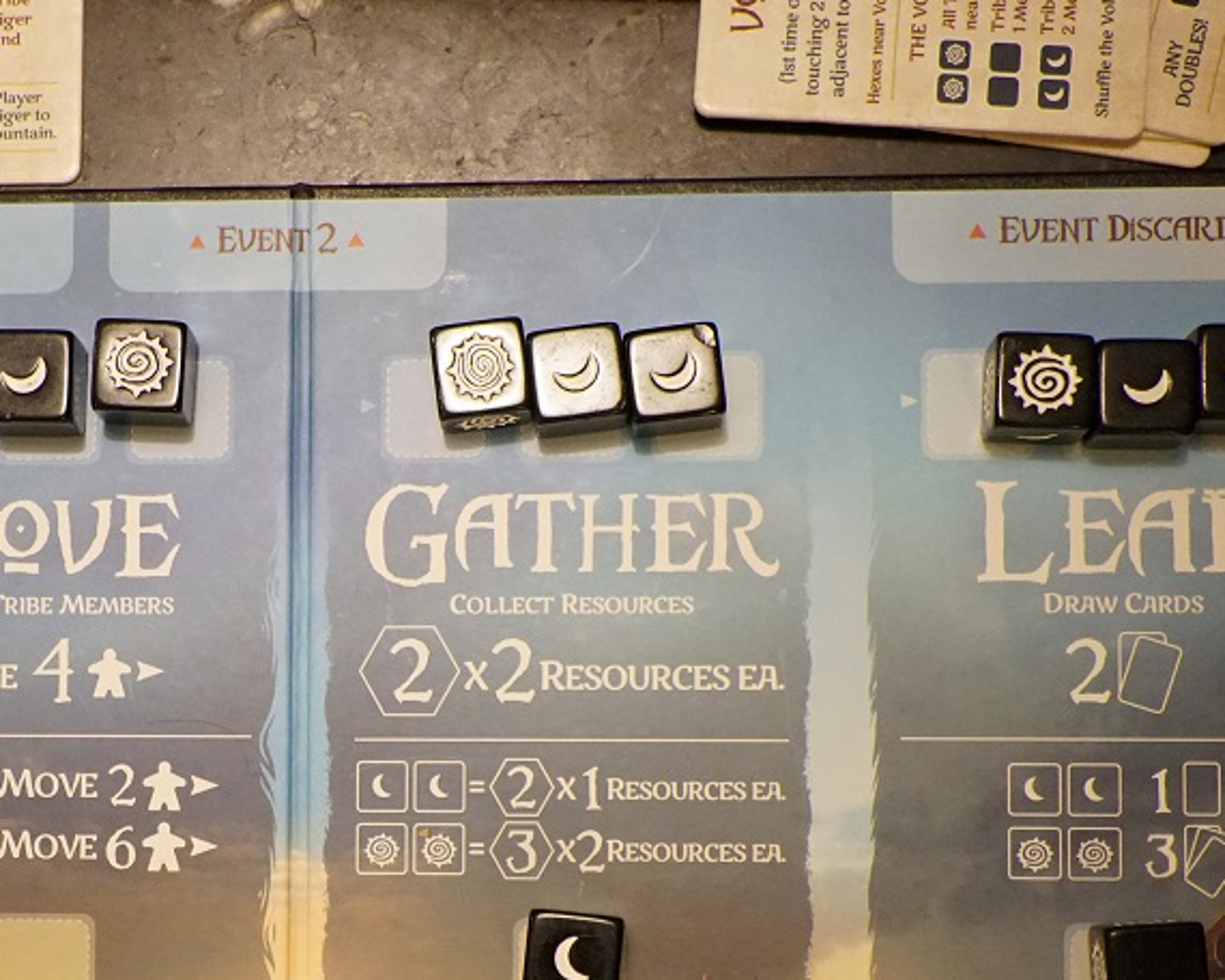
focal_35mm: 80
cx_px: 292
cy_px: 750
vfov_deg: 19.0
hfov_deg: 23.6
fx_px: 2900
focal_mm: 30
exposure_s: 1/160
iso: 5000
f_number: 3.5
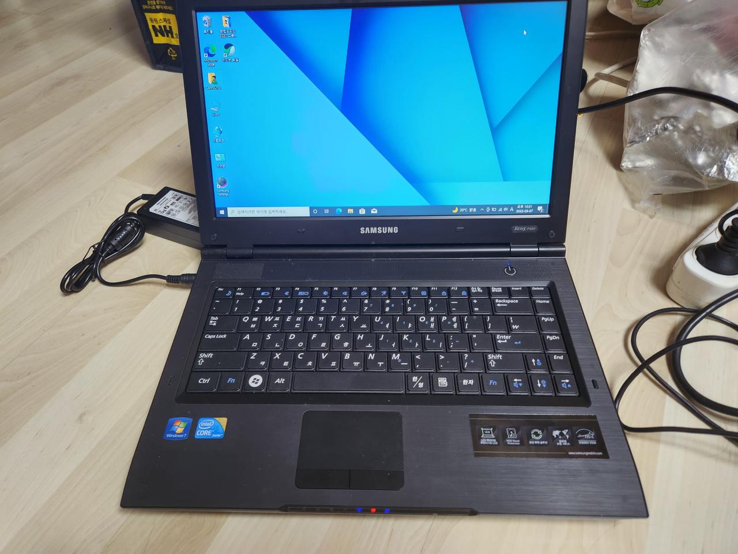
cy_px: 277
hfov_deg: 73.9
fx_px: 490
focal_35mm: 23
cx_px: 369
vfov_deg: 58.9
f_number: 1.8
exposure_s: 1/60
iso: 80
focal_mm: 5.4
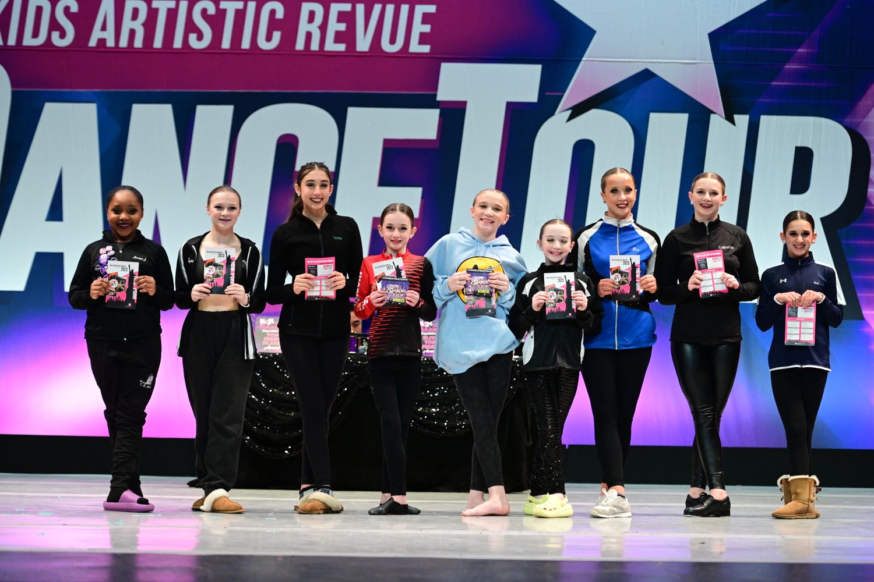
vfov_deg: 13.0
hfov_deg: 19.5
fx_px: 2549
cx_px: 437
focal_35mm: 105
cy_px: 291
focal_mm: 105
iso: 3200
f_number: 2.8
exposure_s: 1/1000
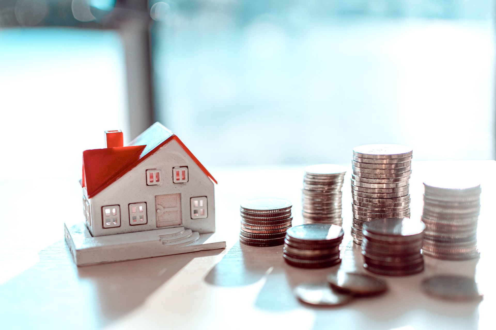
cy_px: 165
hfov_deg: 37.9
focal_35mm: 52
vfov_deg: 25.8
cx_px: 248
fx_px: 723
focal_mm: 35
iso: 100
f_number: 1.8
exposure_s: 1/400
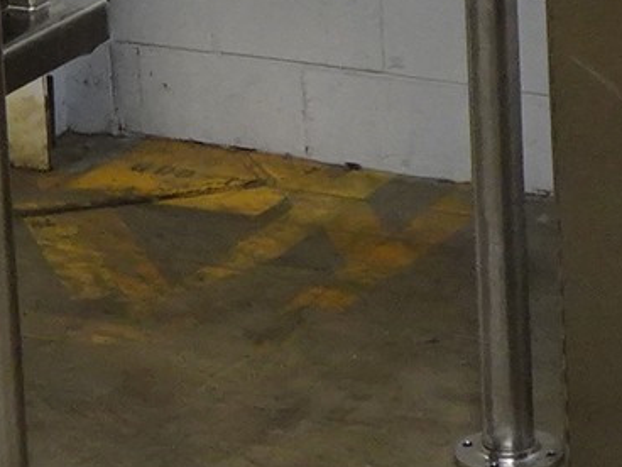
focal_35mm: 245
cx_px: 281
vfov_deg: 6.0
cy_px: -310
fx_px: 4402
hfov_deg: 8.1
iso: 250
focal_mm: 7.29
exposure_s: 1/50
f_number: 4.5
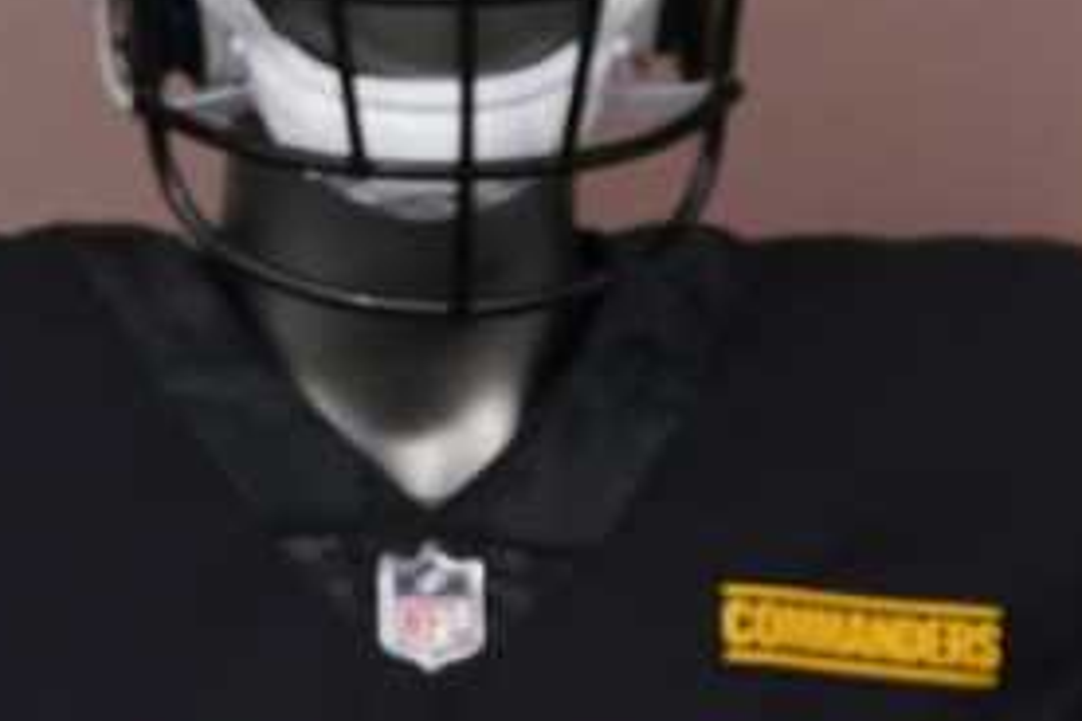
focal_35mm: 1567
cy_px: 762
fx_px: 47093
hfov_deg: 1.3
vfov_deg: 0.9
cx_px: 2517
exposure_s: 1/500
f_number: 5.6
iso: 320
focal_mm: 211
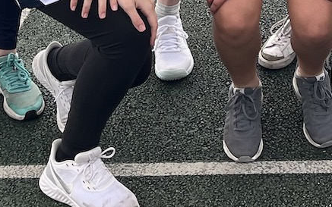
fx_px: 1140
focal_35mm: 126
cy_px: -300
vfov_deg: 9.3
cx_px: 338
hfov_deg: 16.2
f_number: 1.6
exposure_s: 1/393
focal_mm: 5.1
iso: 50
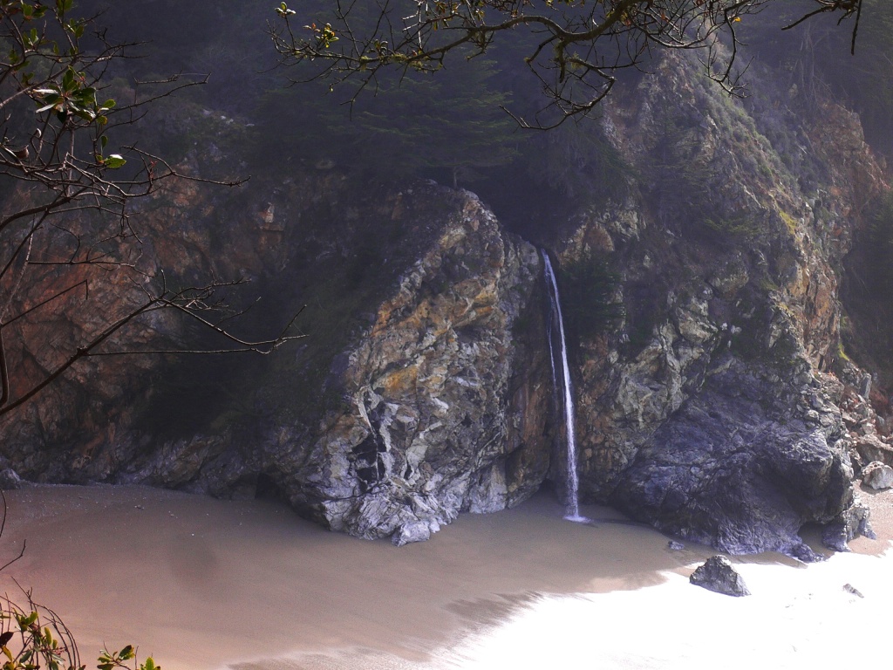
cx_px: 446
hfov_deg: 18.7
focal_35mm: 105
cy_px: 335
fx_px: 2709
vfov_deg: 14.1
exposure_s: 1/125
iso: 80
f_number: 5
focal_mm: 17.4
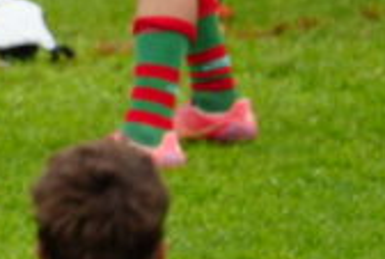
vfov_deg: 0.6
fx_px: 26272
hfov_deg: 0.8
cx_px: -692
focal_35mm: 2450
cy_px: -268
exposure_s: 1/500
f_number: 6.3
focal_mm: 403
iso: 1250
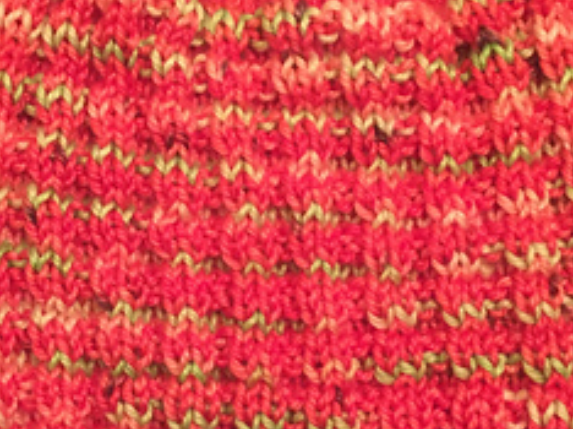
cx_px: 266
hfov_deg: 31.2
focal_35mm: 62
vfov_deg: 23.6
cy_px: 233
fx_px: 1025
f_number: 2.2
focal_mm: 4.15
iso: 250
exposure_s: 1/20
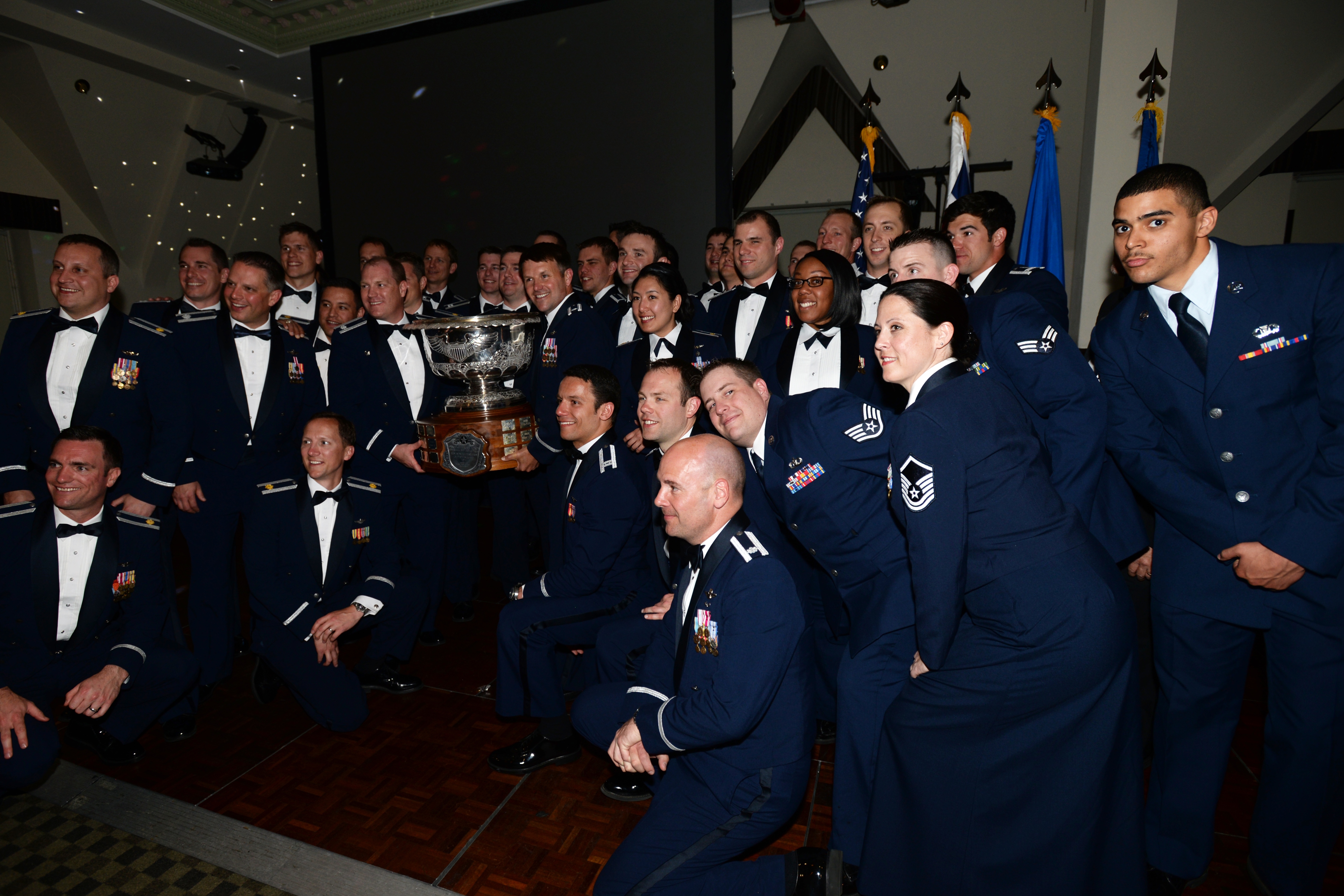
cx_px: 645
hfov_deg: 90.0
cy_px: 463
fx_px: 672
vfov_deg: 67.4
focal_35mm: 18
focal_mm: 17
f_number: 4
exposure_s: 1/200
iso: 400
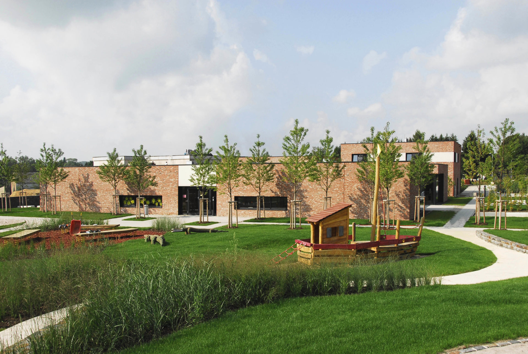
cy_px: 177
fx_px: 529
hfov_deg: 53.1
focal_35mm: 36
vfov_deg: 37.0
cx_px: 264
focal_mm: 24
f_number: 9
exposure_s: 1/320
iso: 200
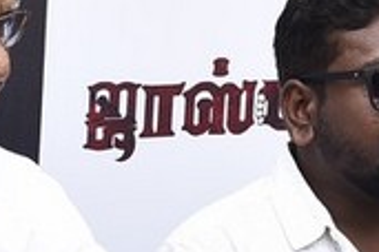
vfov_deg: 4.6
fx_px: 3148
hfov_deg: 6.9
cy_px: 218
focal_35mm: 299
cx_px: 222
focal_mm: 50
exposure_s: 1/320
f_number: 5.6
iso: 320
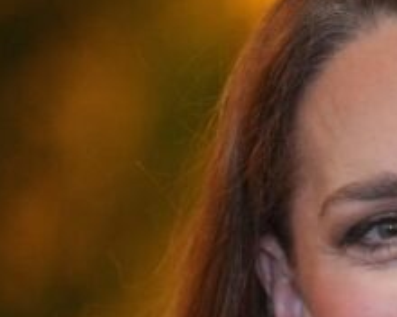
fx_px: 8624
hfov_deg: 2.6
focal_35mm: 734
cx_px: 502
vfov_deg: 2.1
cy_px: 386
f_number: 2.8
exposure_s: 1/160
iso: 1600
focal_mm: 200
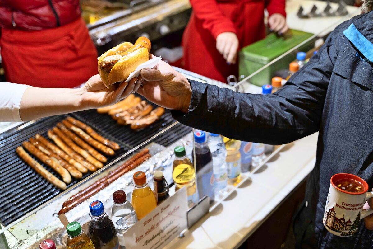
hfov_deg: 47.4
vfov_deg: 32.6
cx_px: 186
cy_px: 124
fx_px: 425
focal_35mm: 41
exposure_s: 1/160
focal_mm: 41
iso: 1250
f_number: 3.2
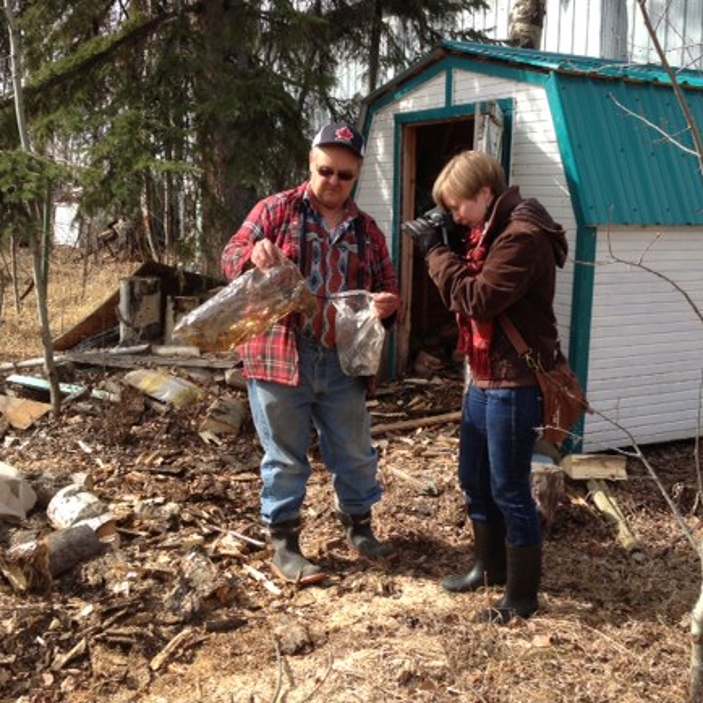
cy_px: 332
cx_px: 397
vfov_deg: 39.2
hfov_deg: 39.1
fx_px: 988
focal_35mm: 43
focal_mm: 4.13
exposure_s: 1/623
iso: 50
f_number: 2.4
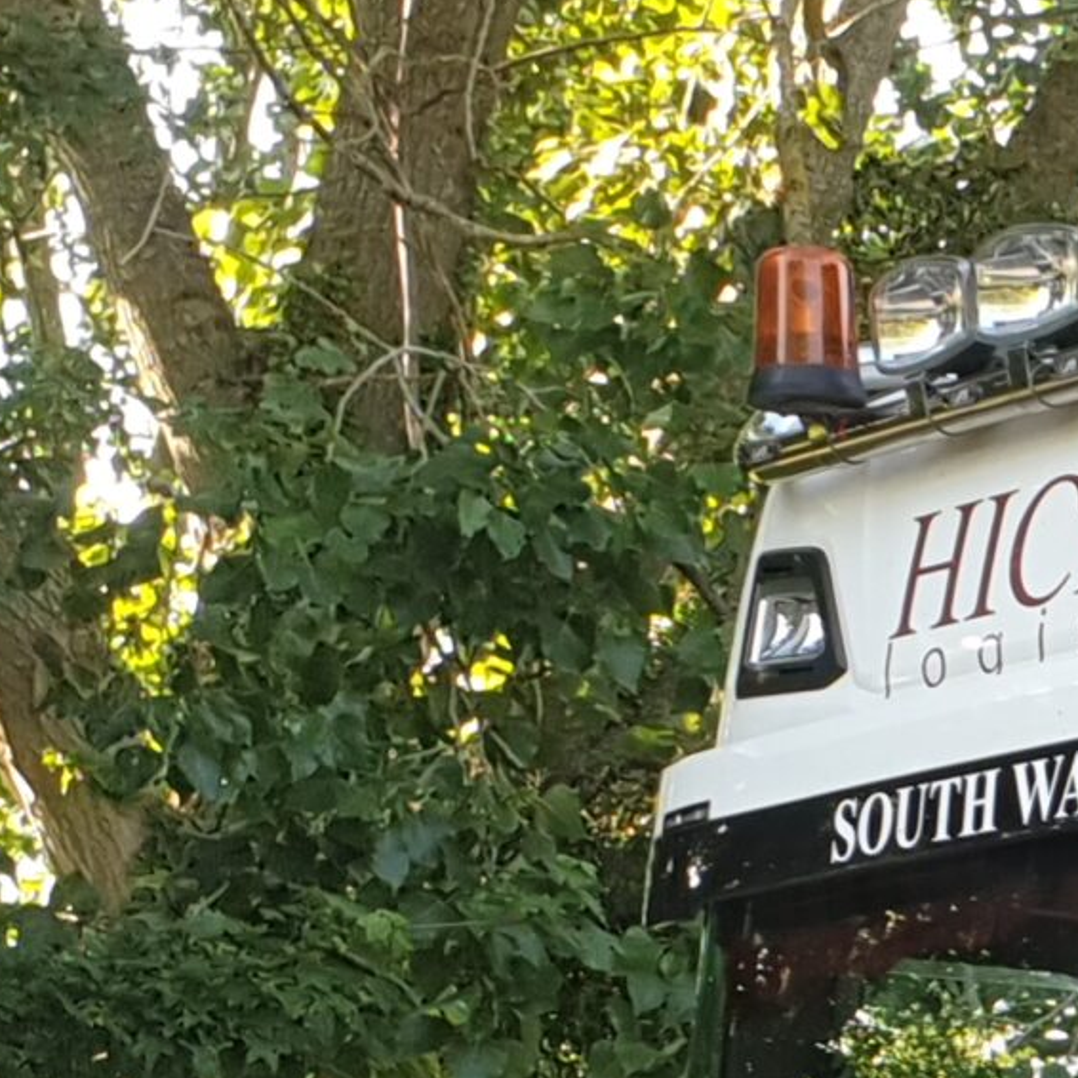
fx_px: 3664
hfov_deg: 13.4
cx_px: 2409
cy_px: 1634
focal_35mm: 104
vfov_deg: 15.4
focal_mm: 4.3
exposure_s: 1/100
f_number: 2.4
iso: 50
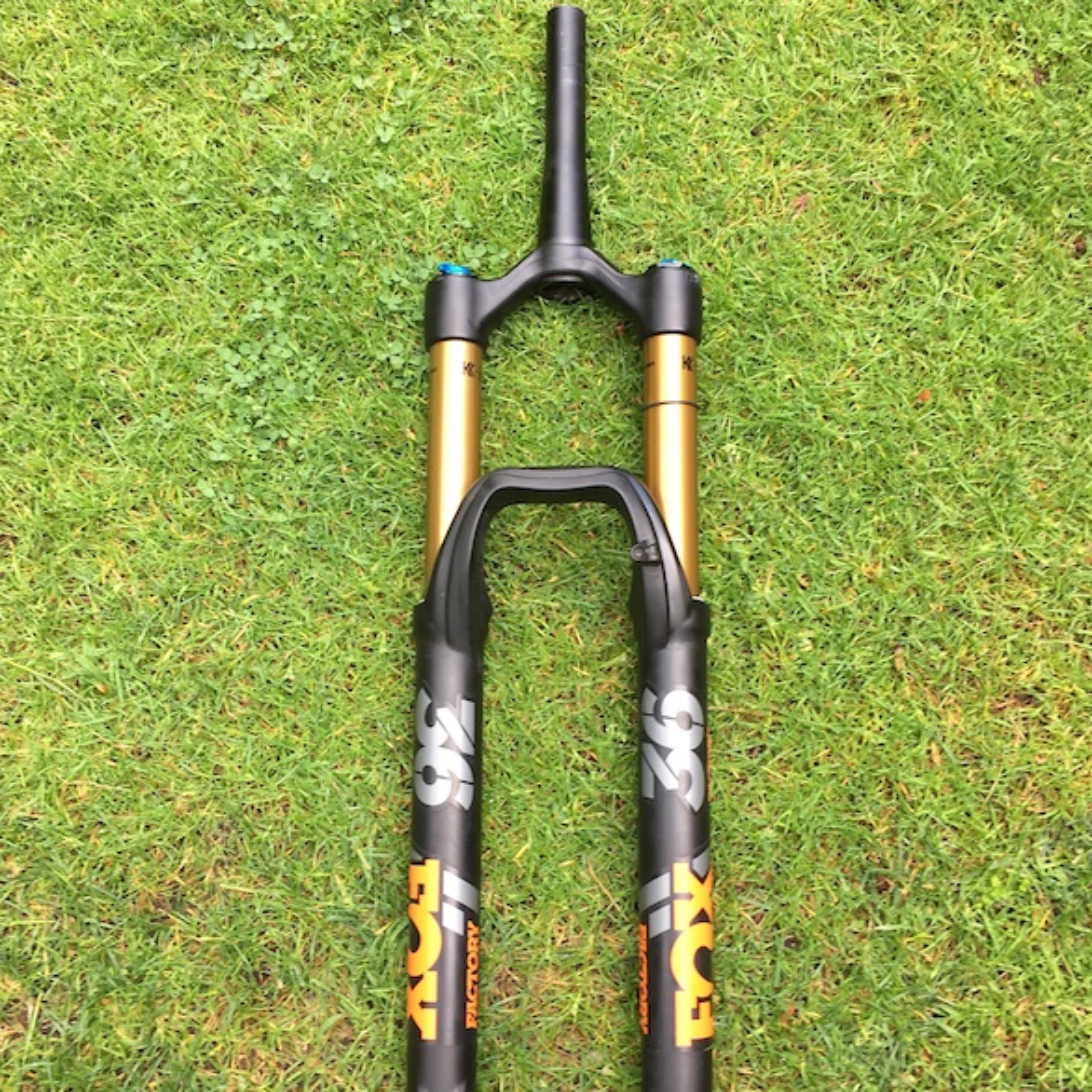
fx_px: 1249
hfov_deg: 47.2
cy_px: 583
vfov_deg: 47.2
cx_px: 535
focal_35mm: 35
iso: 25
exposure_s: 1/60
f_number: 2.2
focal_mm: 4.15
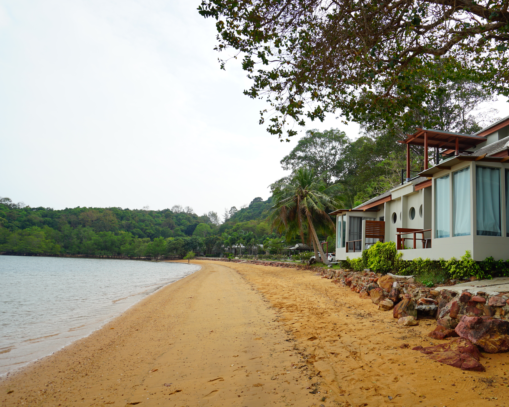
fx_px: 346
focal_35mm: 23
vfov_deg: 60.8
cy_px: 221
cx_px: 333
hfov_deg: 70.8
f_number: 5.6
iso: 100
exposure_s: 1/200
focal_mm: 18
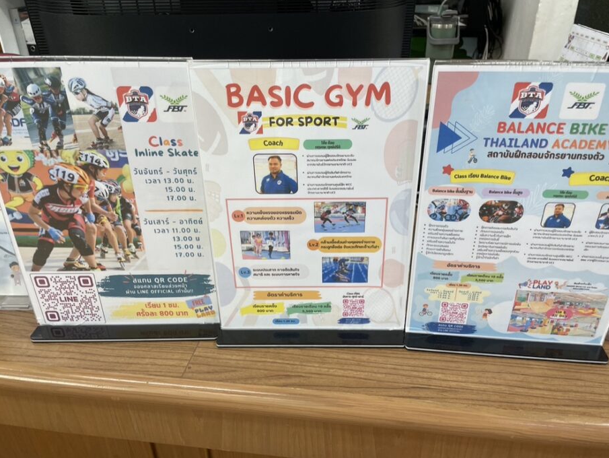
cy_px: 233
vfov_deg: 51.4
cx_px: 314
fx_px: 475
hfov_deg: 65.3
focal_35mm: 27
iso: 125
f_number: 1.6
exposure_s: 1/100
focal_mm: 4.2
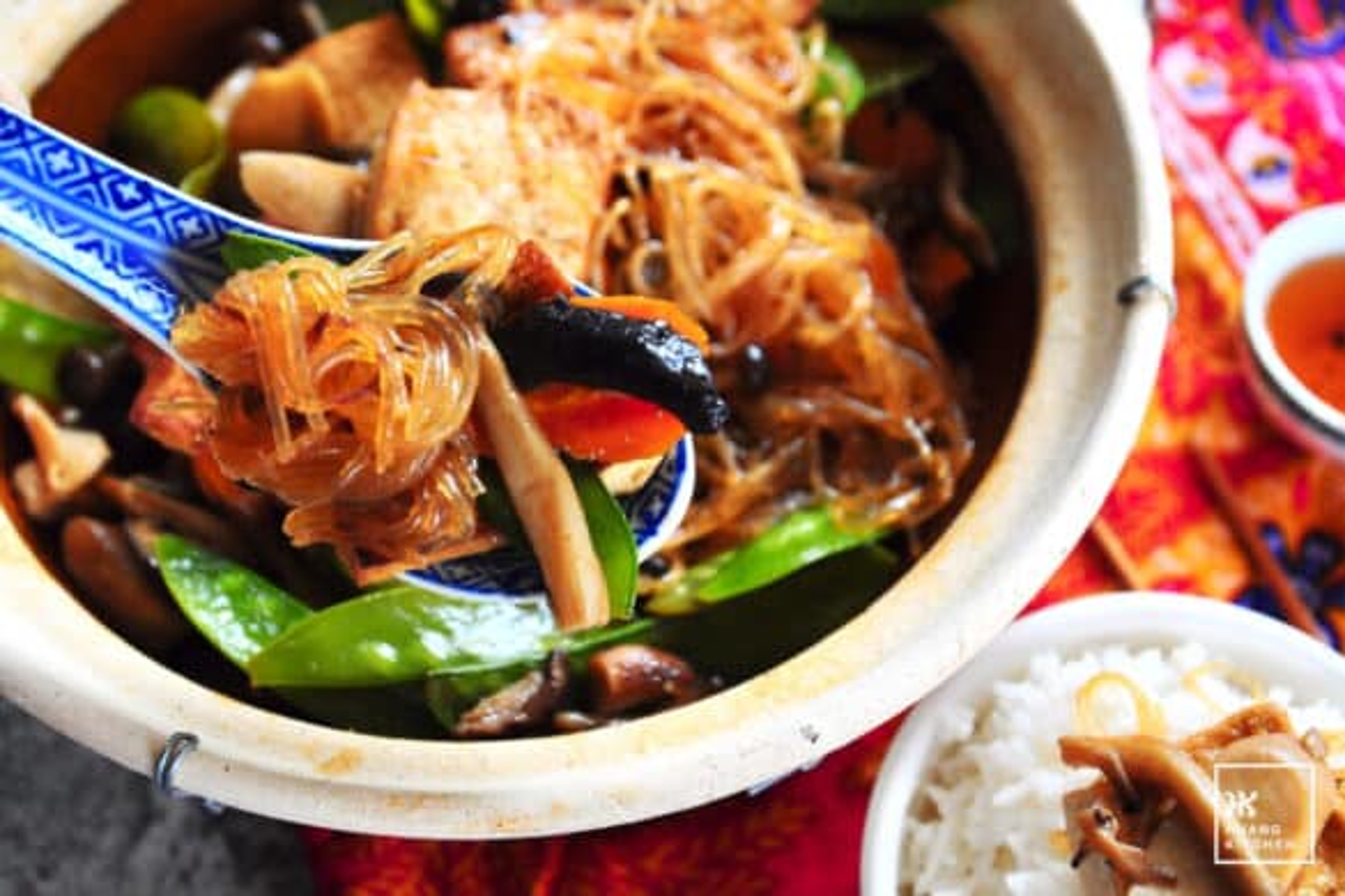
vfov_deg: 30.8
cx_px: 672
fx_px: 1625
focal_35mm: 44
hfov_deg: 45.0
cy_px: 448
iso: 400
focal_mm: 29
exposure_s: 1/250
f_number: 4.8
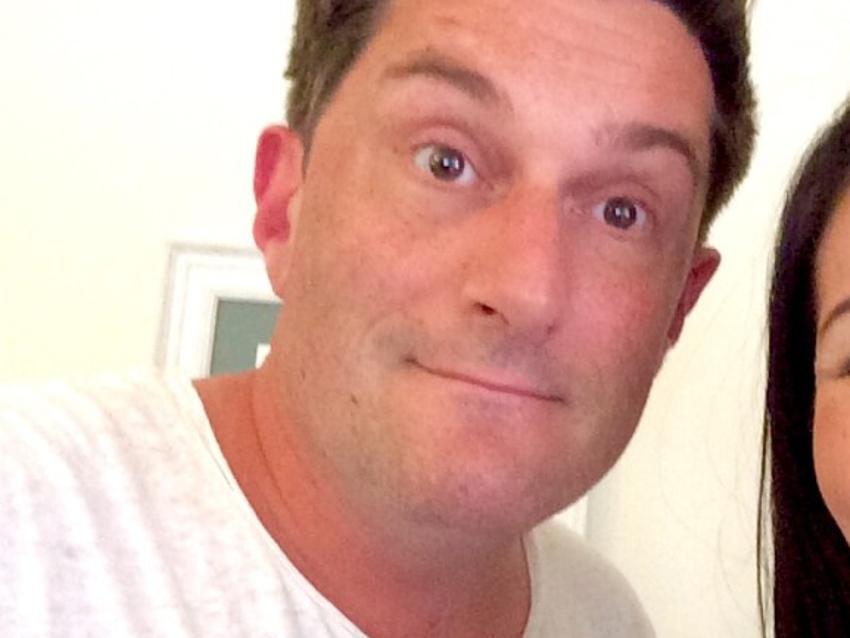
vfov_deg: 26.4
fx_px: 1351
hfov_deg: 33.9
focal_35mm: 55
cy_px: 444
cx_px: 681
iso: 400
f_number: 2.4
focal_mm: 2.15
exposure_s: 1/24
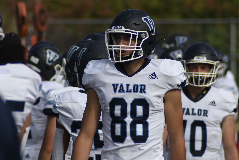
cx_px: 120
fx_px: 3983
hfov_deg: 3.4
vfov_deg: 2.3
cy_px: 80
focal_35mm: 600
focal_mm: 300
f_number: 6.3
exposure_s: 1/1000
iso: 125
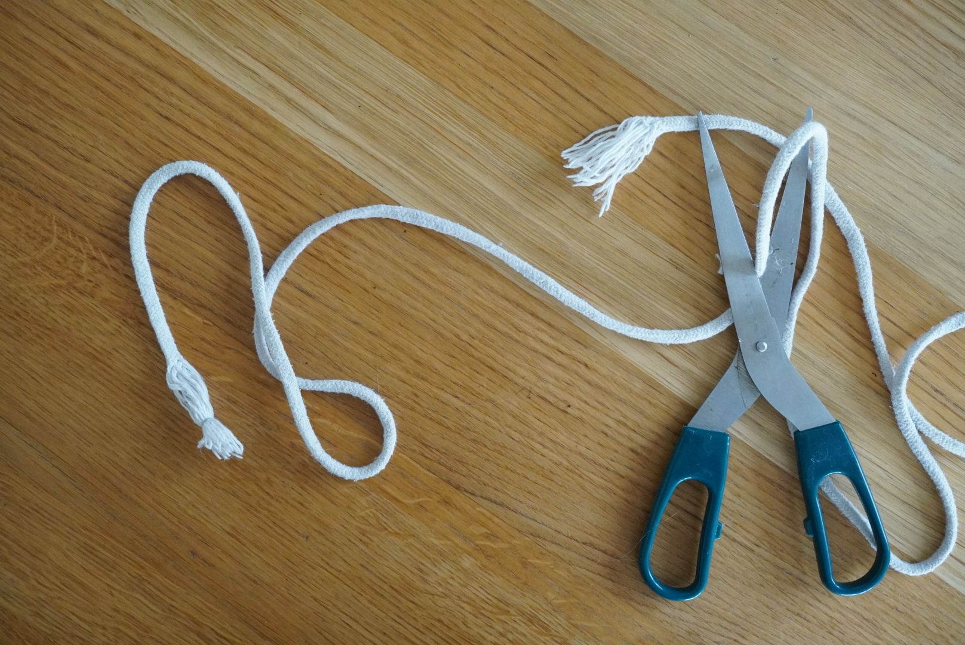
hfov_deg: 53.5
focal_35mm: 36
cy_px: 322
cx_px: 482
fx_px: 958
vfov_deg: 37.2
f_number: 5.6
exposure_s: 1/250
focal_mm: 23.8
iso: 4000
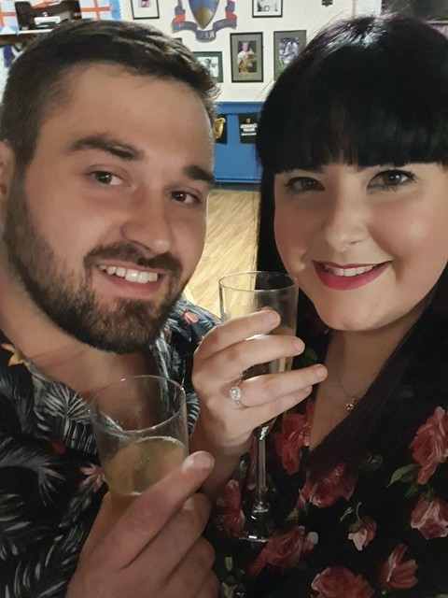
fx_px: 552
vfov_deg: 56.8
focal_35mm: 32
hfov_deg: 44.2
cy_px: 299
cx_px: 224
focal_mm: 3.3
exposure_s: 1/17
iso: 1600
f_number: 1.9
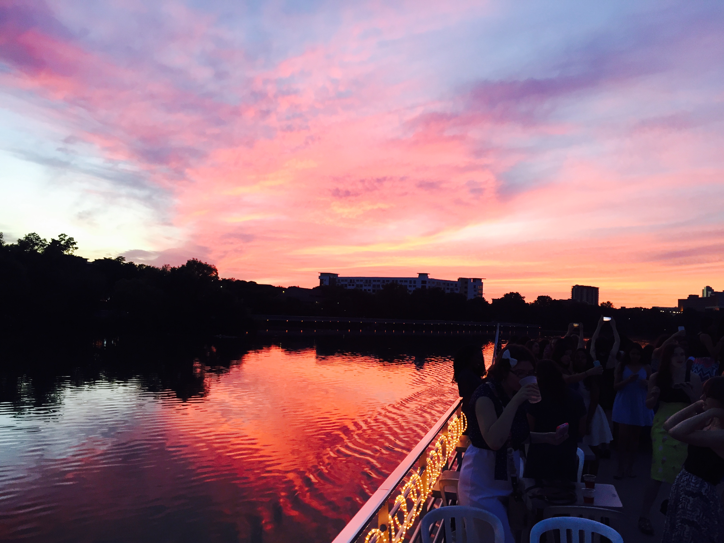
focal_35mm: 29
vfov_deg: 48.2
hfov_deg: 61.7
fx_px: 607
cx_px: 362
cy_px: 272
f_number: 2.2
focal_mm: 4.15
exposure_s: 1/30
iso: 64
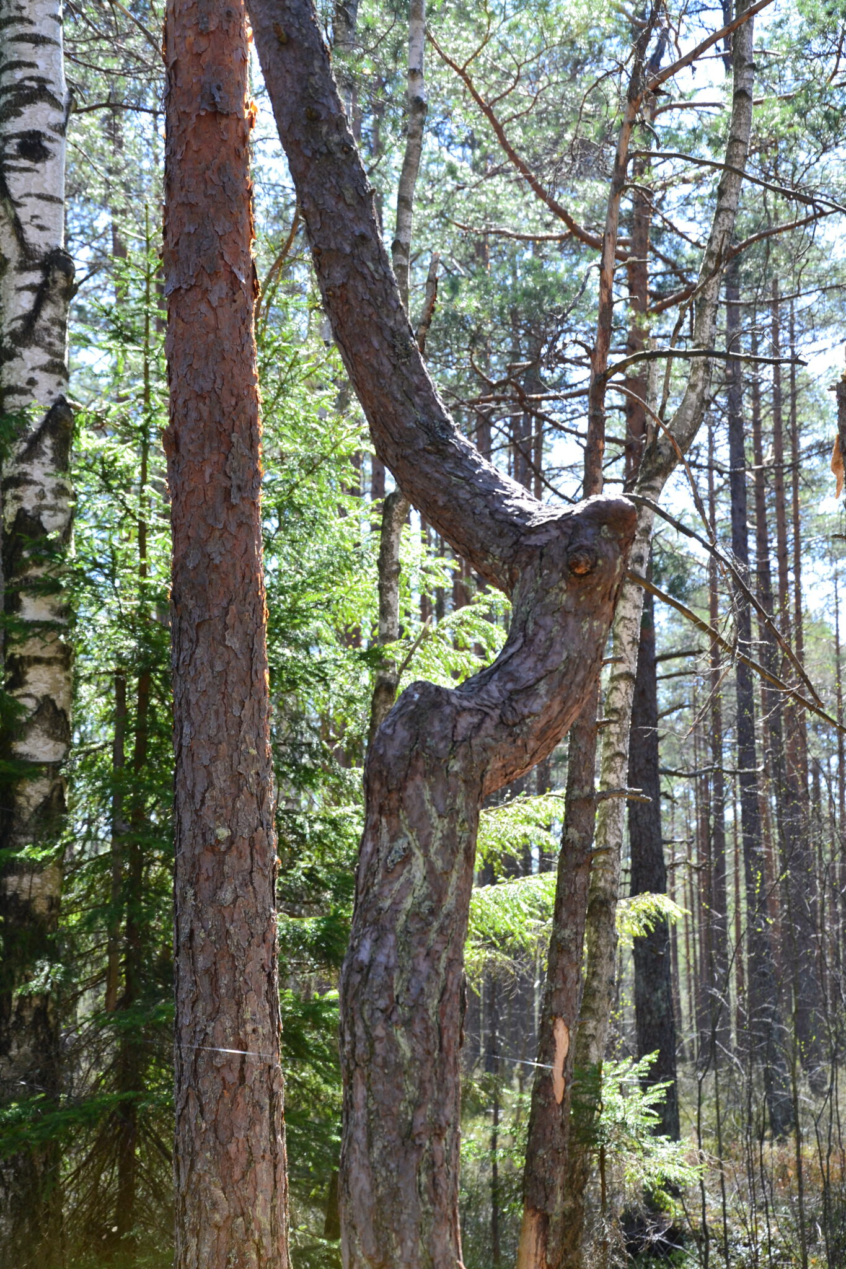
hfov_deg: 18.9
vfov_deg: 28.1
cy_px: 634
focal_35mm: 72
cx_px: 423
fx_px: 2538
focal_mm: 48
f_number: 9
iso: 400
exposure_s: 1/100
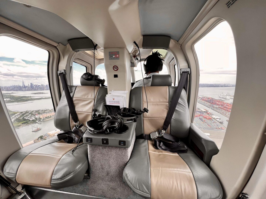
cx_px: 133
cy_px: 100
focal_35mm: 13
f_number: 1.8
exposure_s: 1/185
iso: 32
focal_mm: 1.57
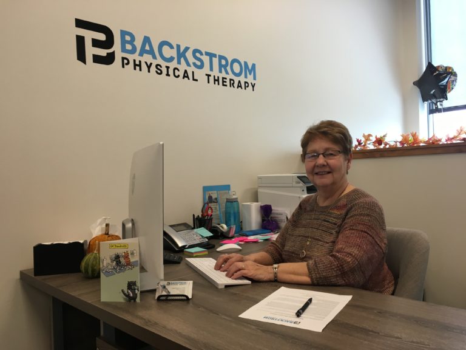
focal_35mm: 29
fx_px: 390
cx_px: 233
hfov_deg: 61.7
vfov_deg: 48.2
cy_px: 175
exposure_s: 1/30
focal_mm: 4.15
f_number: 2.2
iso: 50
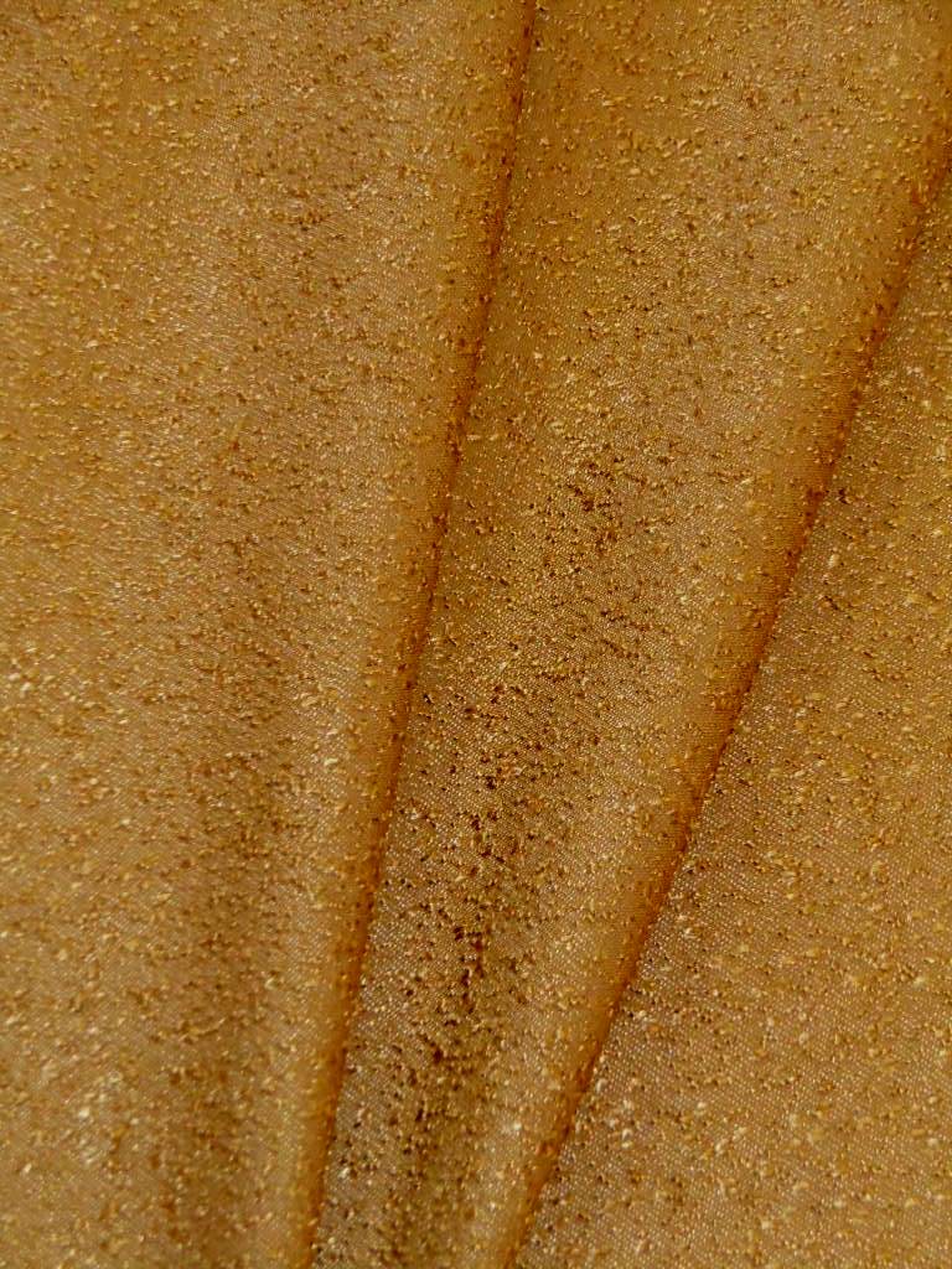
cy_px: 634
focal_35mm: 102
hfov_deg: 14.5
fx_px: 3740
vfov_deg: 19.3
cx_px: 476
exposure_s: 1/80
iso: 1600
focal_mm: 18.3
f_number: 5.4
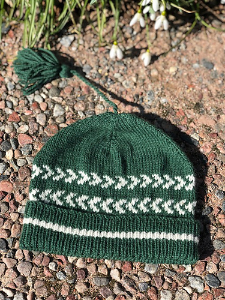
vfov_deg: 36.8
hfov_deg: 28.0
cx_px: 112
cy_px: 150
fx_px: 451
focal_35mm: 52
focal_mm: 6
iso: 16
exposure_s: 1/762
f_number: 2.4
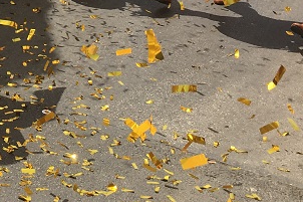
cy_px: -131
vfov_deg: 12.7
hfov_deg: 19.4
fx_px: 841
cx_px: -44
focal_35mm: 100
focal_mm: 4.15
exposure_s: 1/1374
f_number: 2.2
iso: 25
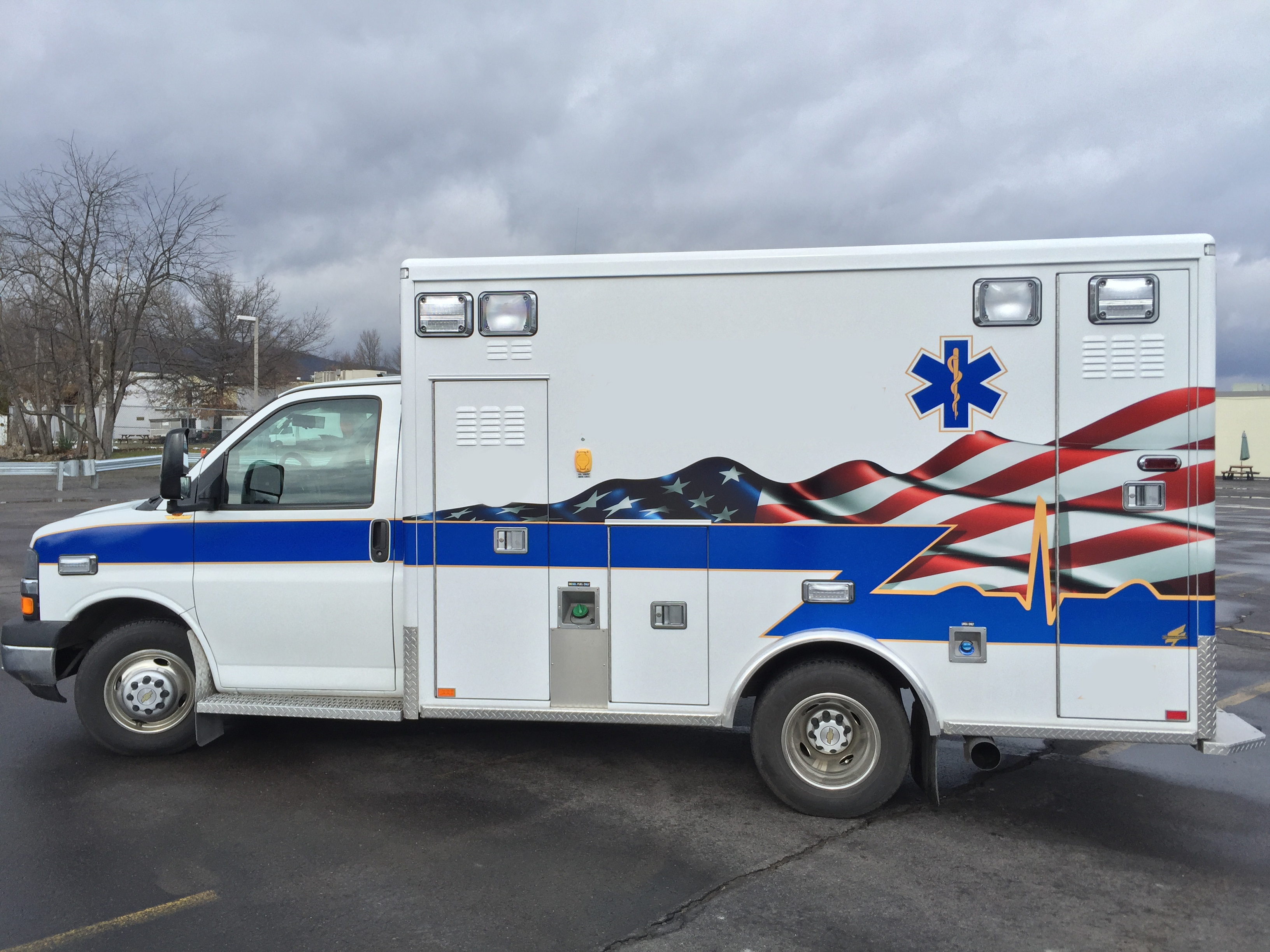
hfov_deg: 61.7
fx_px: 1064
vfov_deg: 48.2
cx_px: 635
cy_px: 476
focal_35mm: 29
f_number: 2.2
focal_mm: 4.15
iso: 32
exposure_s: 1/879
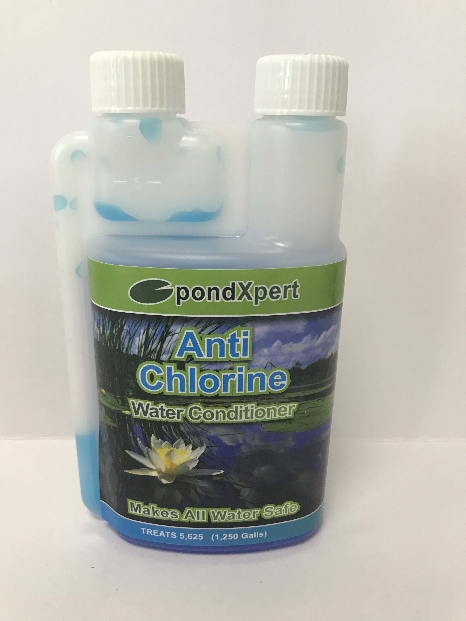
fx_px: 503
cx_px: 233
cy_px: 310
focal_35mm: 28
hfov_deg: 49.7
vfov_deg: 63.4
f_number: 1.8
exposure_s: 1/33
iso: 32
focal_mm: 3.99
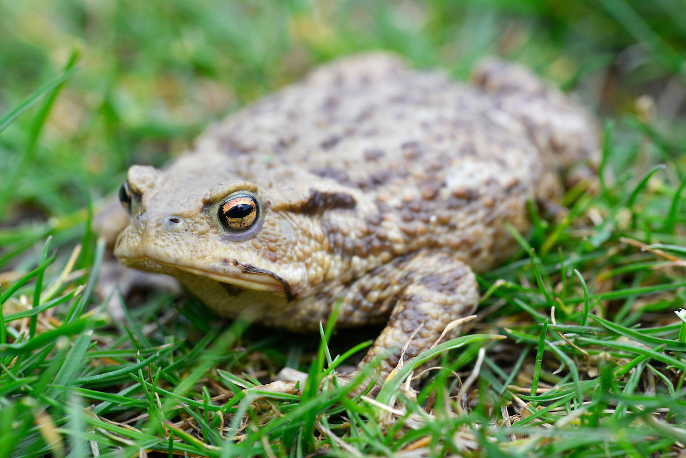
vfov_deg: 13.1
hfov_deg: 19.4
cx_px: 343
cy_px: 229
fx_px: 2001
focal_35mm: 105
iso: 800
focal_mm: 105
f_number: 11
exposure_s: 1/160
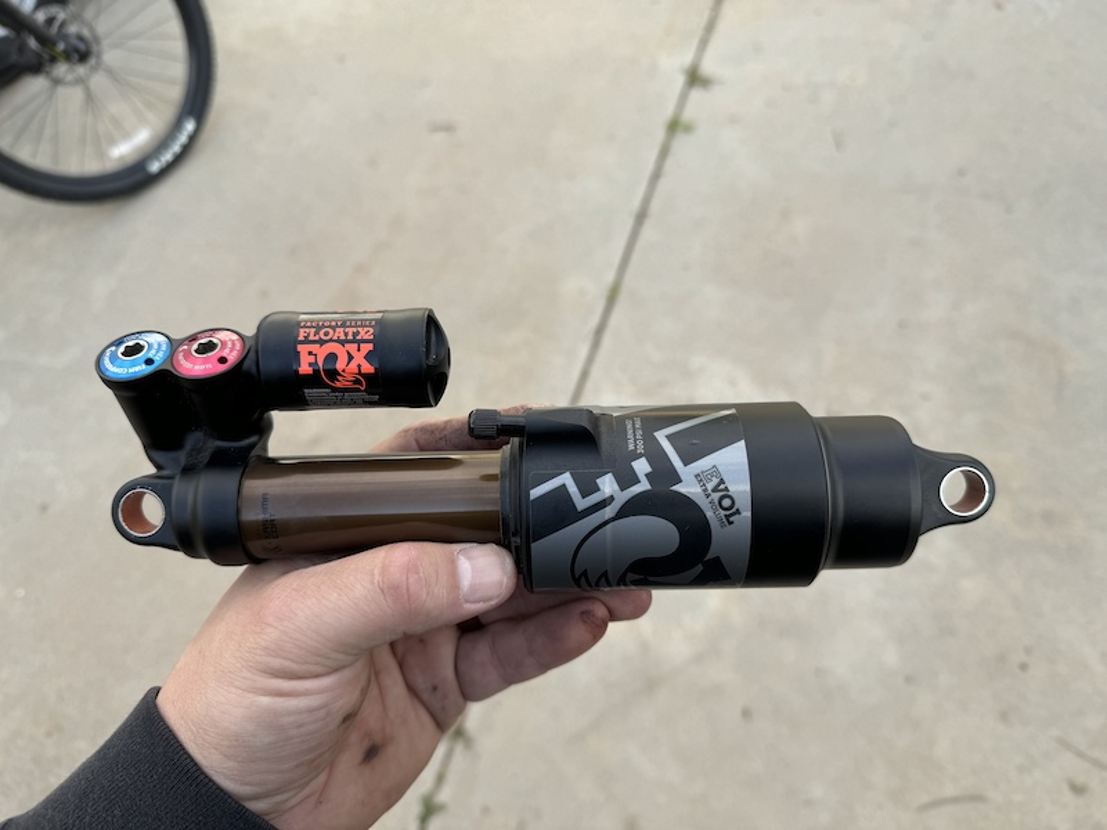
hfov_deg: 71.6
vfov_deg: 56.8
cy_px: 415
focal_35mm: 24
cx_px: 554
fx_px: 768
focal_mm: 6.86
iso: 80
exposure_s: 1/510
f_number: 1.78
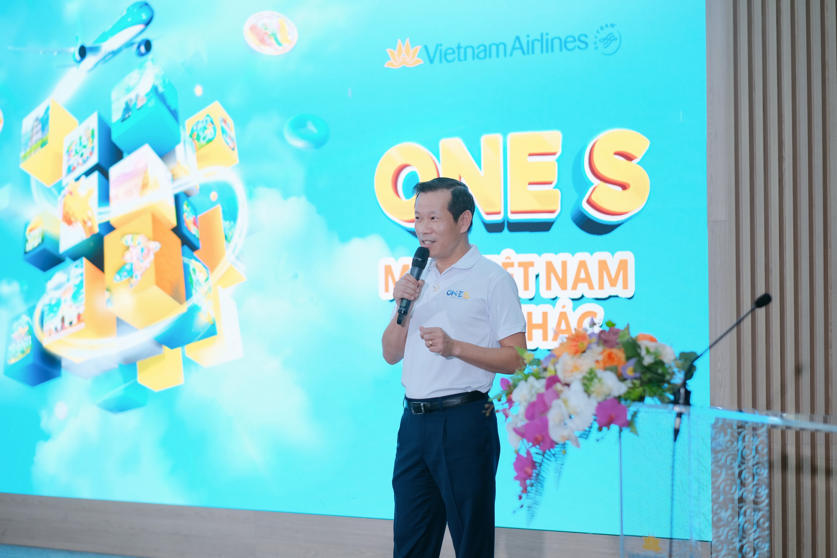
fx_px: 1953
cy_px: 279
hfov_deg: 24.2
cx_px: 418
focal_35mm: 84
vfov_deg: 16.3
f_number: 1.8
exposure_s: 1/240
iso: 320
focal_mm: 56
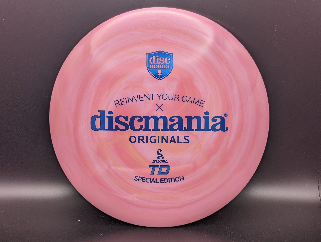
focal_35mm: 49
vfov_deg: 29.8
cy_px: 121
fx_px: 455
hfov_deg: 38.9
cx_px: 160
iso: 22
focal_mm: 6.9
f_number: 1.68
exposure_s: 1/46.7
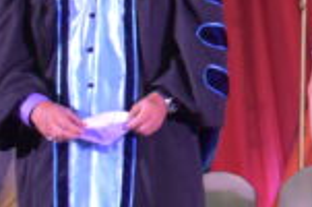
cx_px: 988
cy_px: -111
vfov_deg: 4.9
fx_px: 2382
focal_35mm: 275
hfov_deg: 6.7
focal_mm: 27
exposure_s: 1/60
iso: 3200
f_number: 5.6
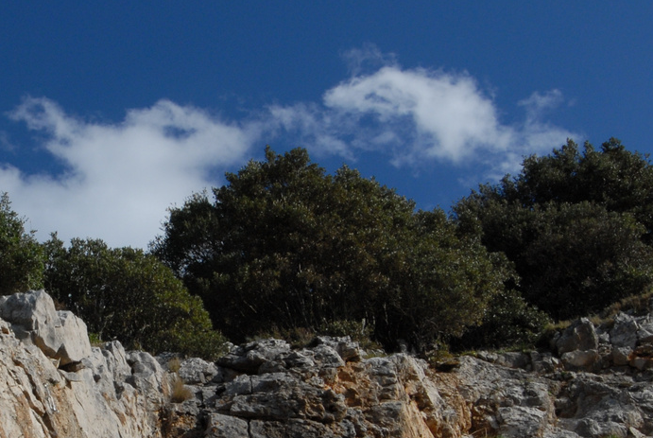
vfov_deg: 17.6
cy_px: 380
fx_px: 1399
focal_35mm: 77
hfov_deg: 25.8
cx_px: 119
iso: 320
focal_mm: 22
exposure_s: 1/640
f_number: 13
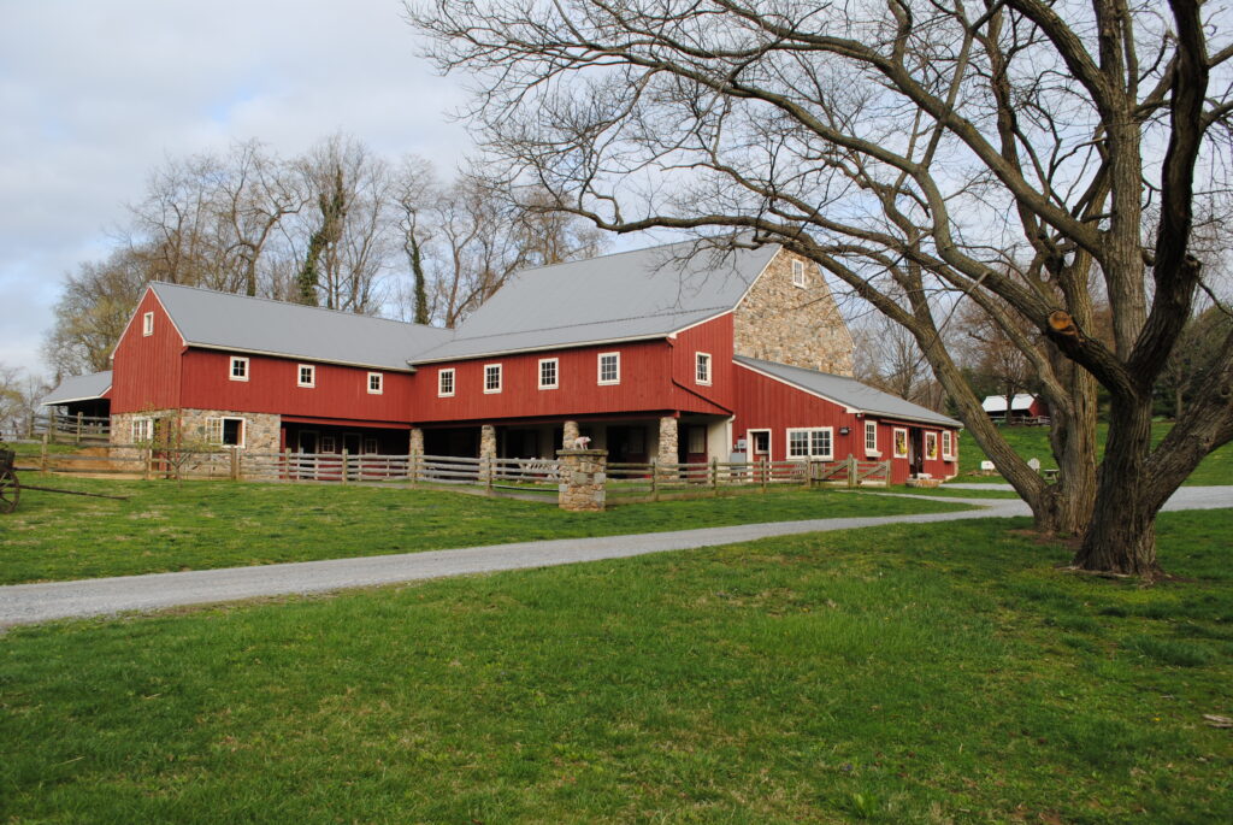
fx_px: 926
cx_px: 616
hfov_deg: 67.3
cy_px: 412
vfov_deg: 48.0
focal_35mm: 27
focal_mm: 18
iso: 100
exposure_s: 1/200
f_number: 7.1
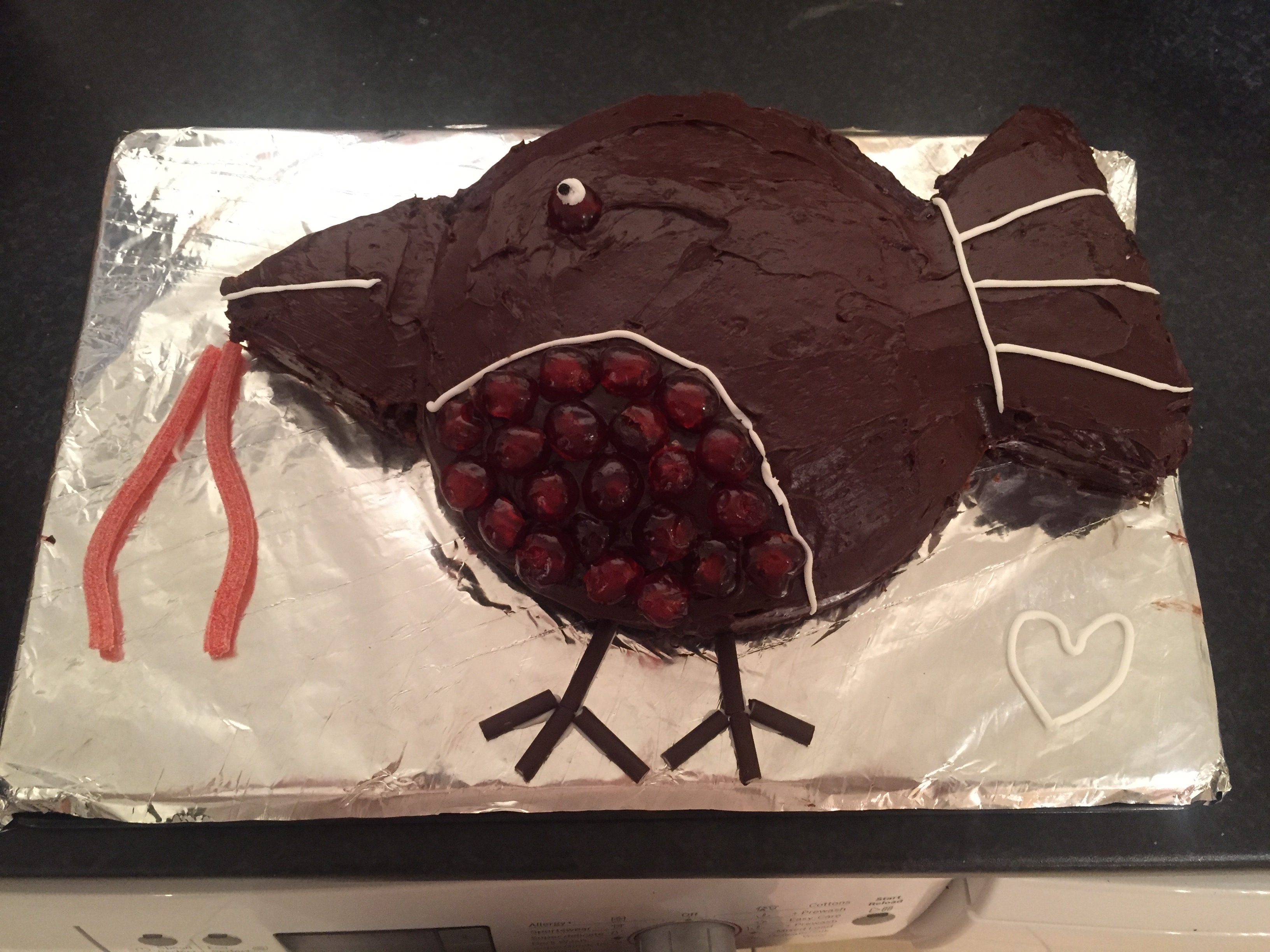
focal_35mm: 29
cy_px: 476
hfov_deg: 61.7
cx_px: 635
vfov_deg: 48.2
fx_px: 1064
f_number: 2.2
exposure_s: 1/20
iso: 250
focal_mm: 4.15
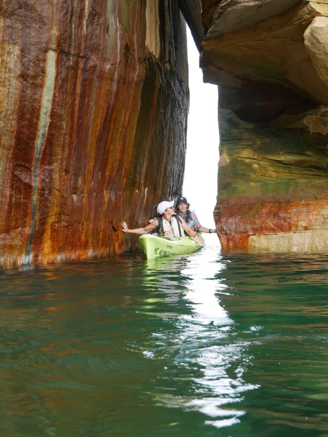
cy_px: 218
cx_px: 164
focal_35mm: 60
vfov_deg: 32.2
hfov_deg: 24.4
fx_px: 758
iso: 200
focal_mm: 30
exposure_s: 1/100
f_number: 4.9
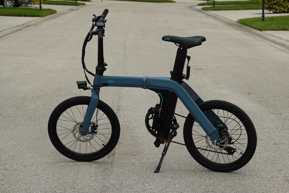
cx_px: 144
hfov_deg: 18.1
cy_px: 96
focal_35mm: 113
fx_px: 907
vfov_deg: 12.1
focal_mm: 41.15
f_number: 4.5
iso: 100
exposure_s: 1/320
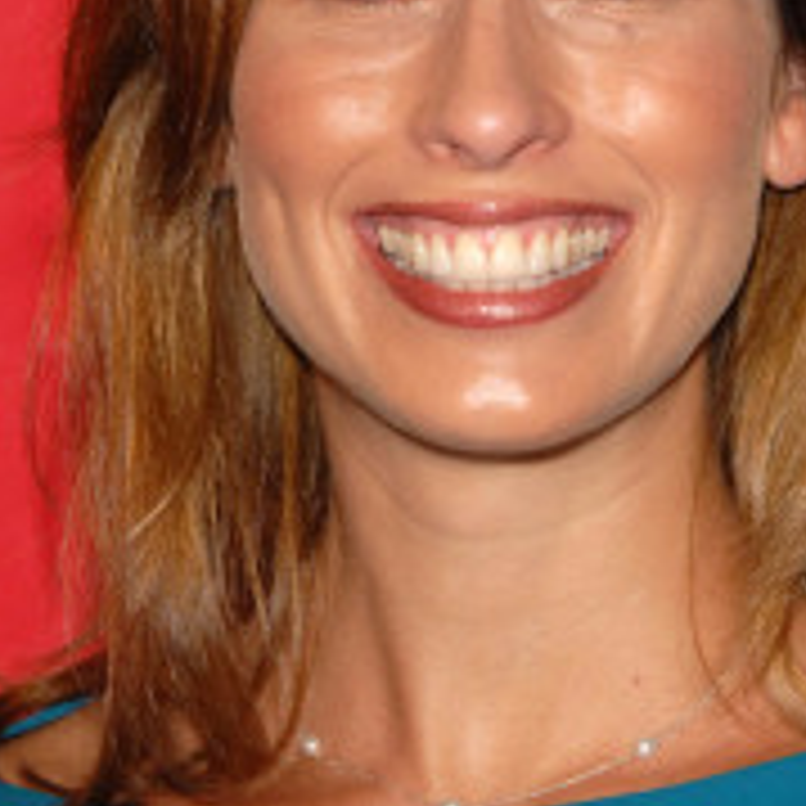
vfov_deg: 5.8
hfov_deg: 5.8
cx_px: 486
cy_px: 270
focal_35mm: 304
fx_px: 8010
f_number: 8
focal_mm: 95
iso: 400
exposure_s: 1/200
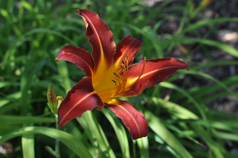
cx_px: 119
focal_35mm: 60
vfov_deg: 22.6
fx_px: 396
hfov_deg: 33.4
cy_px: 79
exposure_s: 1/200
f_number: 8
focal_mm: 40
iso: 200
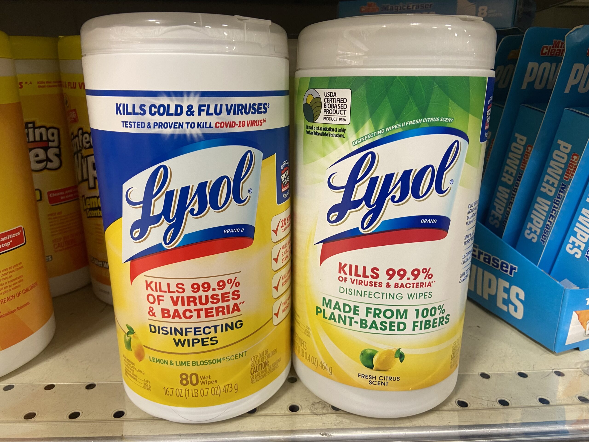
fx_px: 442
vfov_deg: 53.1
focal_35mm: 26
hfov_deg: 67.3
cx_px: 294
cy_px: 221
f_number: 1.8
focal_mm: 4.25
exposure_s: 1/60
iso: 160
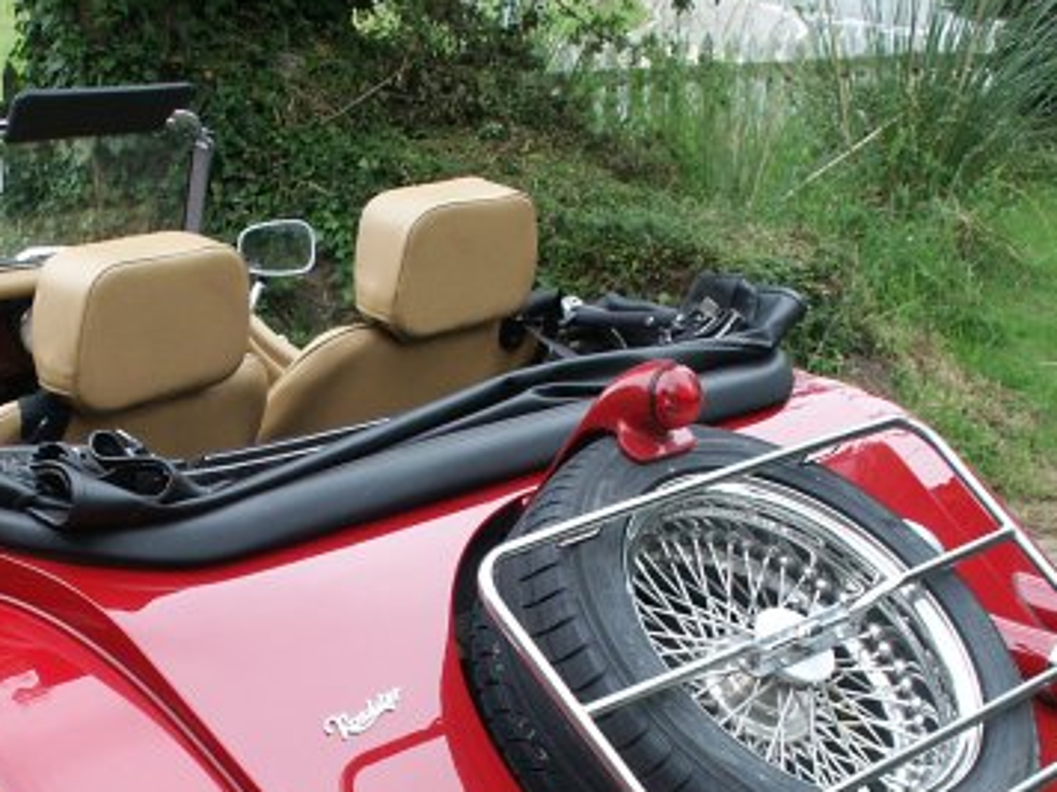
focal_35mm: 63
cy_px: 673
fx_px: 1924
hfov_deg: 30.2
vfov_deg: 22.8
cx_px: 270
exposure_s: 1/90
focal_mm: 7.21
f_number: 4
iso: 100
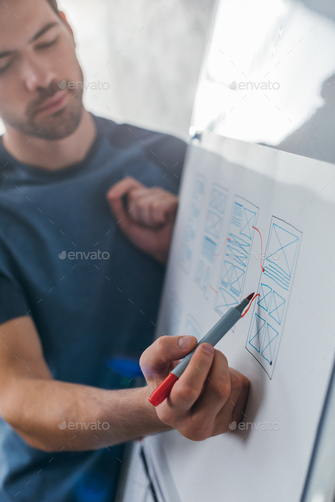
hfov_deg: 27.0
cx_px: 168
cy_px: 251
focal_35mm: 50
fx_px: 697
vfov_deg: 39.6
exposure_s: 1/200
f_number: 3.5
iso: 400
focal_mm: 50
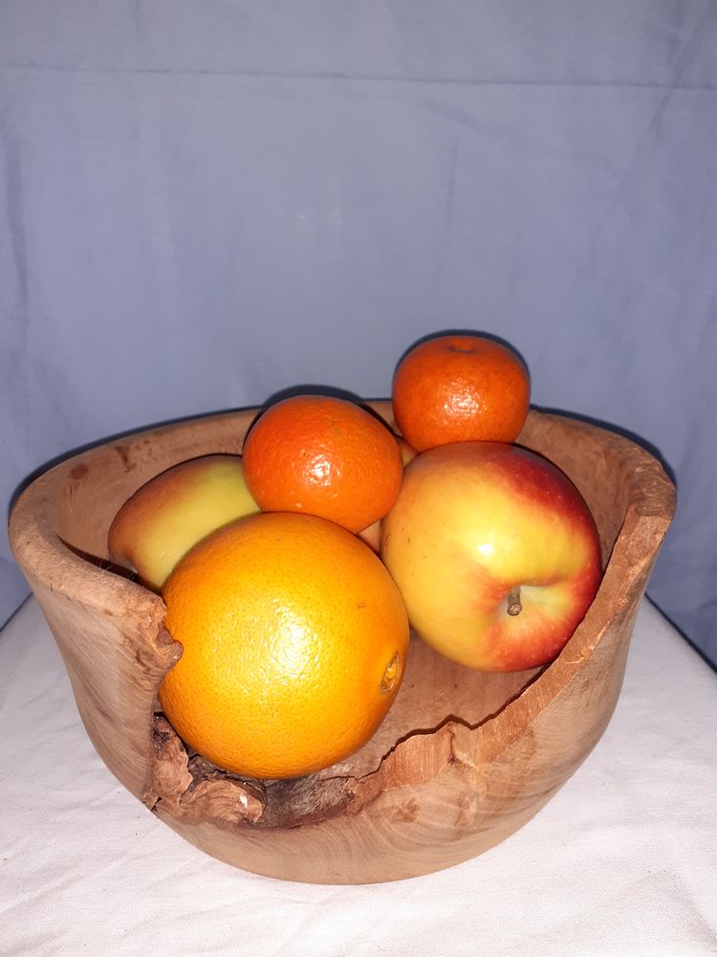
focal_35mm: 27
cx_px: 358
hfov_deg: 51.4
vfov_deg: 65.3
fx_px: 746
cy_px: 478
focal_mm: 3.6
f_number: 1.9
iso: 1000
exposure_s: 1/20
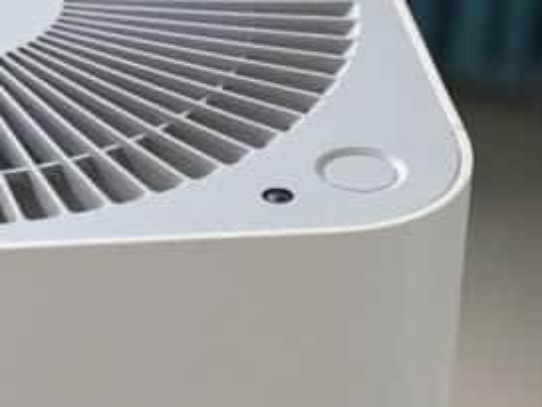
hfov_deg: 10.3
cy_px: 143
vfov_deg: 7.8
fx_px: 2982
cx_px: 79
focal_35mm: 190
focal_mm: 47
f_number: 4
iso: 1250
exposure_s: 1/60
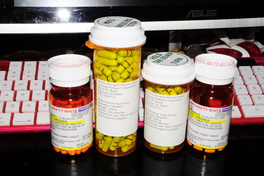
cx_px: 132
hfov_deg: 37.9
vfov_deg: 25.7
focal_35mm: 52
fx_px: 385
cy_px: 88
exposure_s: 1/125
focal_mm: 35
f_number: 29
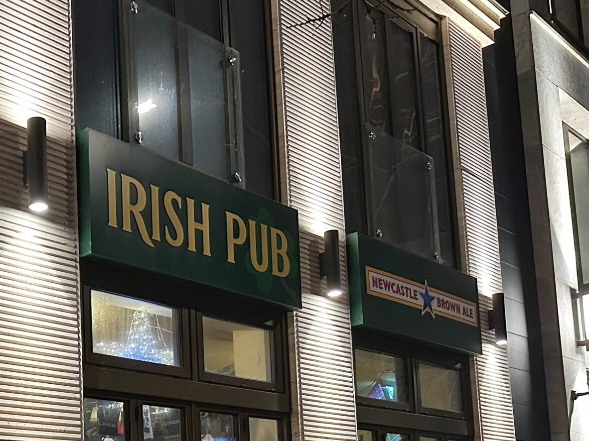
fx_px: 885
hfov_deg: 35.0
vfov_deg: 26.6
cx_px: 77
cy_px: 433
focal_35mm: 52
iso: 800
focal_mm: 6.86
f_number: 1.78
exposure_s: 1/33
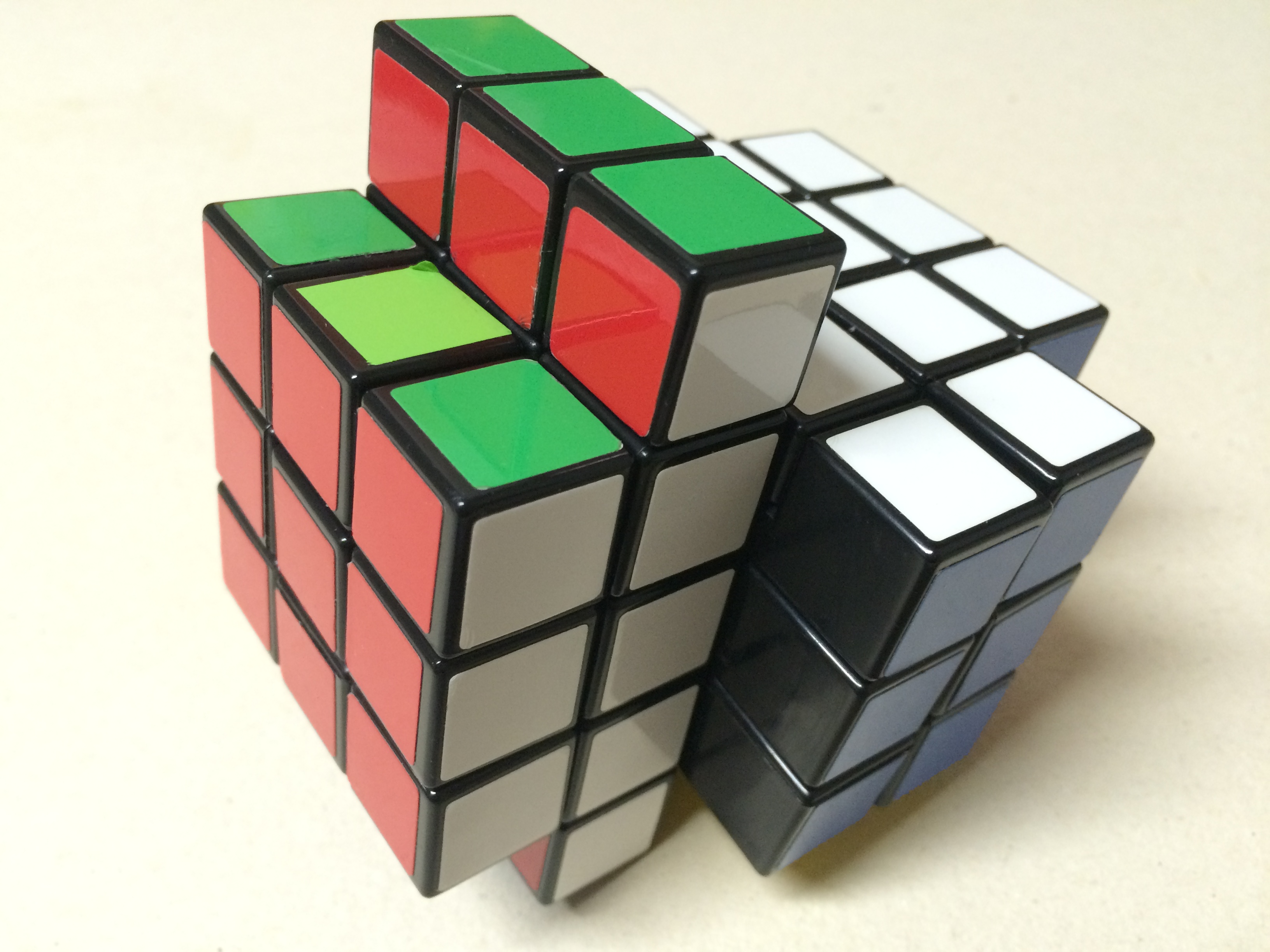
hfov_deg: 61.7
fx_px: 1064
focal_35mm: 29
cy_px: 476
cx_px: 635
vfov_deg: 48.2
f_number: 2.2
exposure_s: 1/30
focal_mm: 4.15
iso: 160
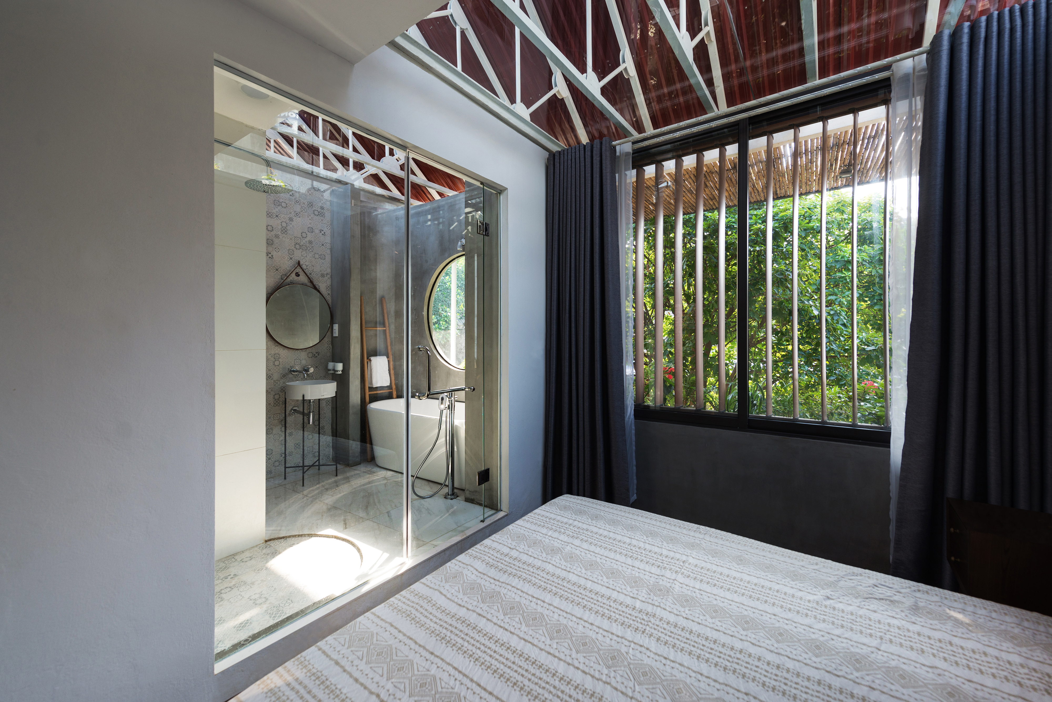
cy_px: 351
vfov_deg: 81.3
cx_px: 526
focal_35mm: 14
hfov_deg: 104.2
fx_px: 409
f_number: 5
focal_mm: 14
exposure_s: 1/100
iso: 250
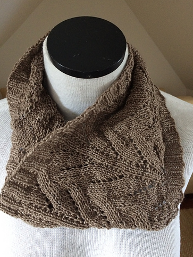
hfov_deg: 46.9
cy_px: 126
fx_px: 223
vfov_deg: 59.9
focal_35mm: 30
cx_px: 96
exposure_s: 1/15
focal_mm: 4.15
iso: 320
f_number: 2.2
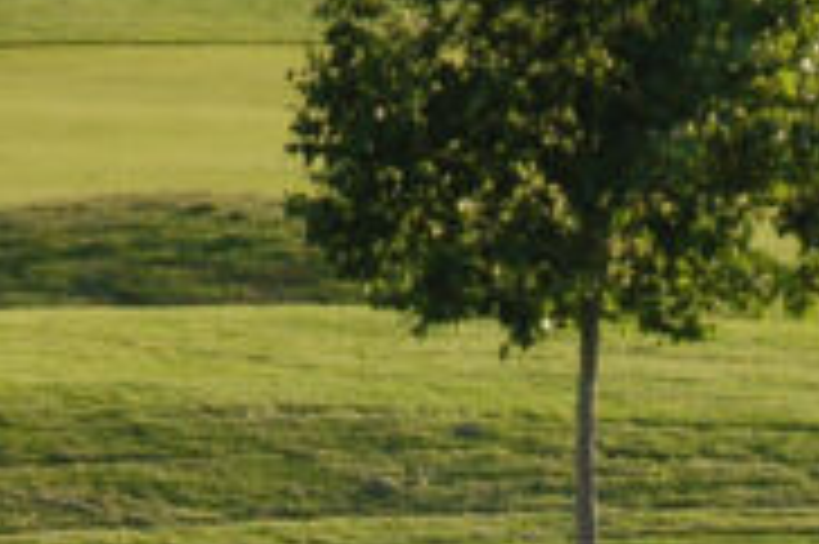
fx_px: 28752
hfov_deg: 1.6
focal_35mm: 1265
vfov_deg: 1.1
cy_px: 919
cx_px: 788
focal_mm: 200
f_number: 5.6
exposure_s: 1/500
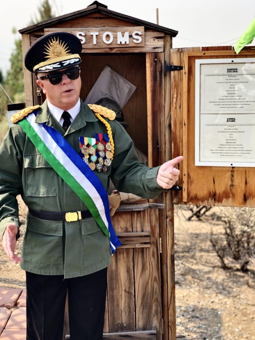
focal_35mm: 52
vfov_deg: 36.8
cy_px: 170
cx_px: 128
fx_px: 511
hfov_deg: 28.0
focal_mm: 6
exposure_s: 1/241
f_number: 2.4
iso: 16
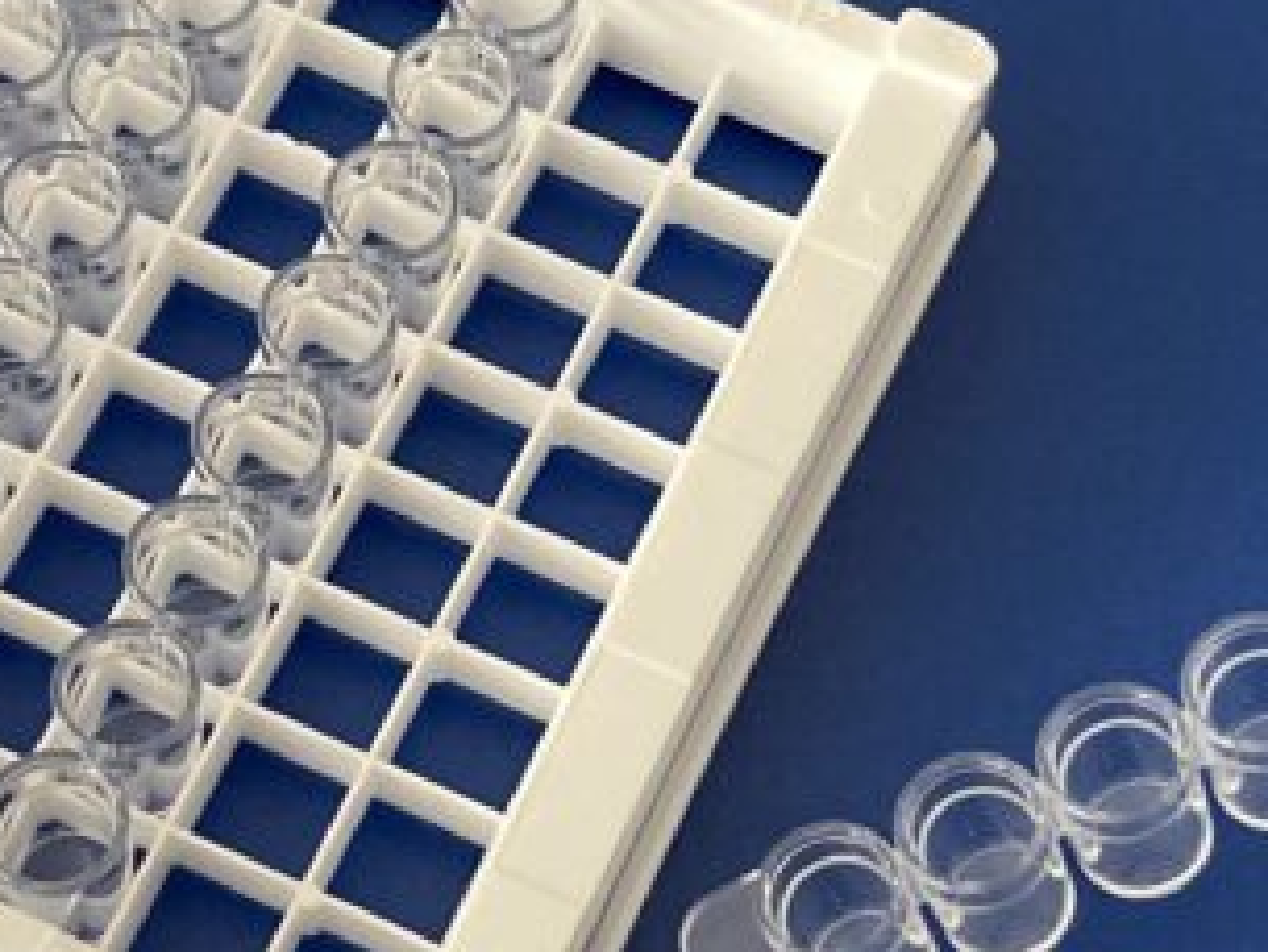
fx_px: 3445
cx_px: 503
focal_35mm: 94
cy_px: 624
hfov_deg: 20.8
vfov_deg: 15.7
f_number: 1.8
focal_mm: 3.99
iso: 320
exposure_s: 1/48
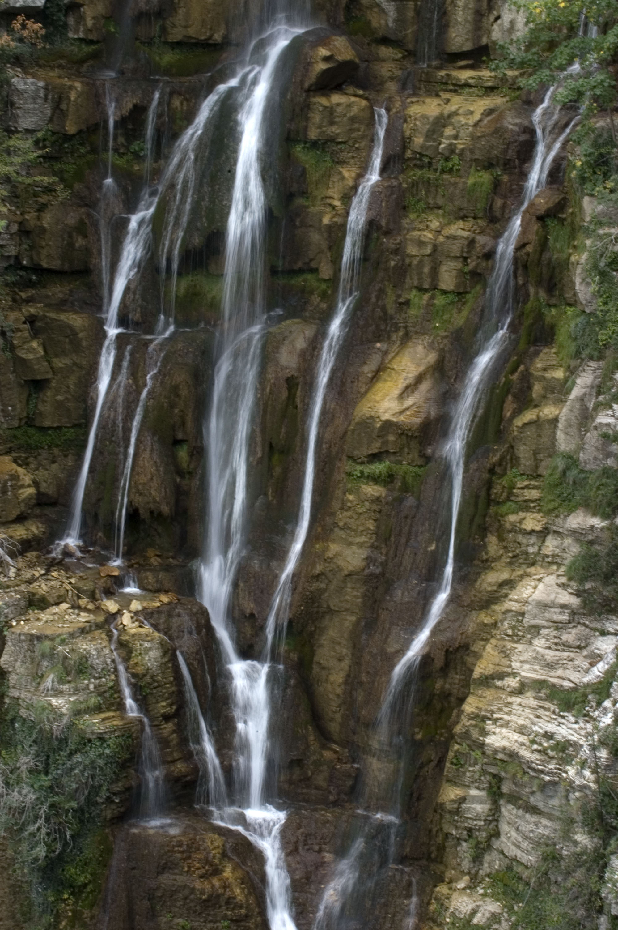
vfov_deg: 15.2
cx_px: 309
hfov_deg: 10.1
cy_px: 465
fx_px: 3482
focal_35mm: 135
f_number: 22
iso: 200
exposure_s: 1/10
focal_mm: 90
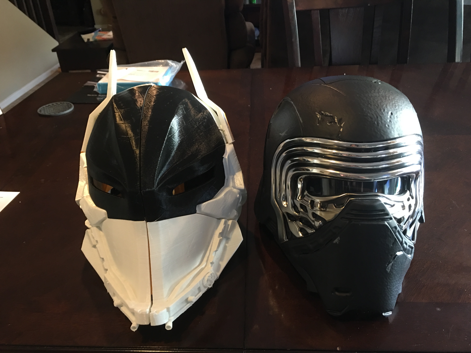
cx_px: 236
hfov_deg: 61.7
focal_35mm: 29
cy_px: 176
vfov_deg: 48.2
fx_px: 395
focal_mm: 4.15
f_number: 2.2
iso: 80
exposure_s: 1/8
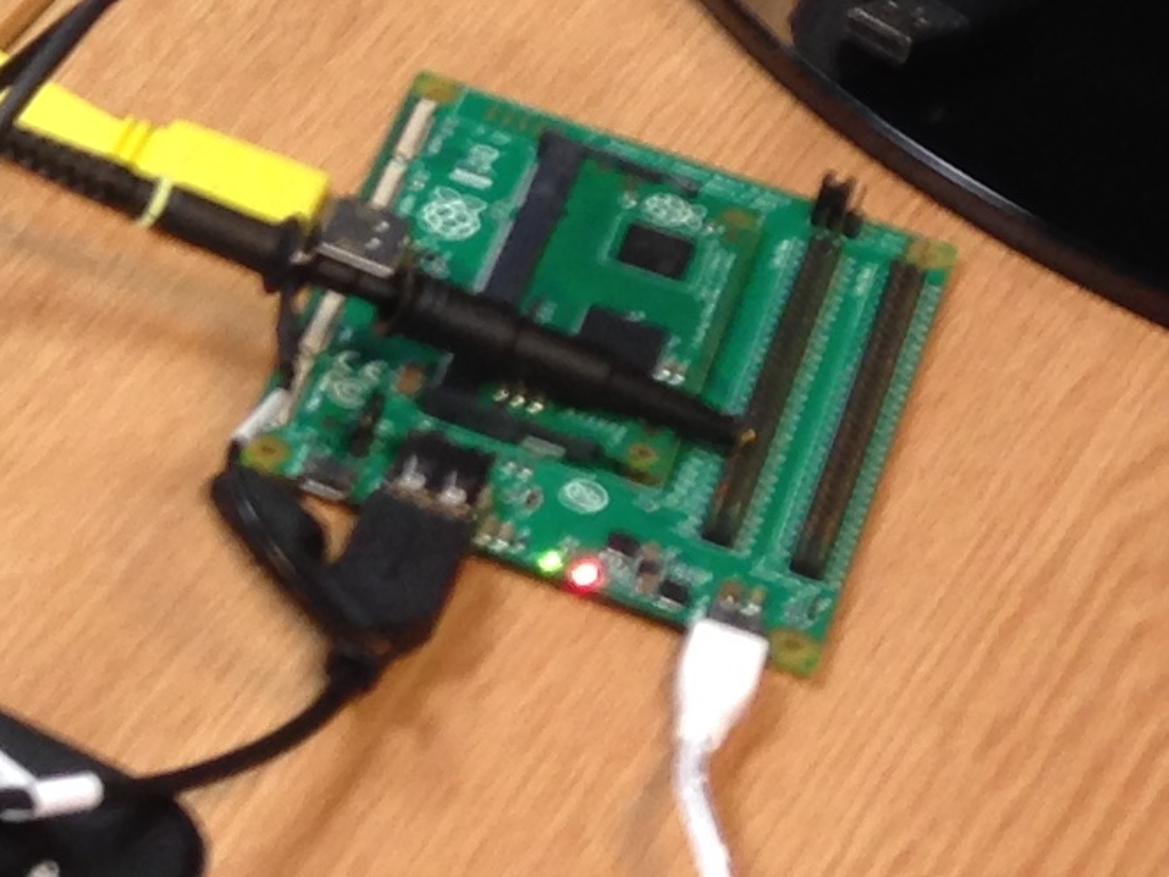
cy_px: -445
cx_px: -1185
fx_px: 5472
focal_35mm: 162
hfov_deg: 11.1
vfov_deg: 8.9
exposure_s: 1/20
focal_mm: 4.12
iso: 64
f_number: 2.4
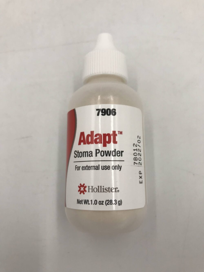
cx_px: 102
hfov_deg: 49.8
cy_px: 136
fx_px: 220
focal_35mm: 28
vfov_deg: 63.4
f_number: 1.8
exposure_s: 1/60
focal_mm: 3.99
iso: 32
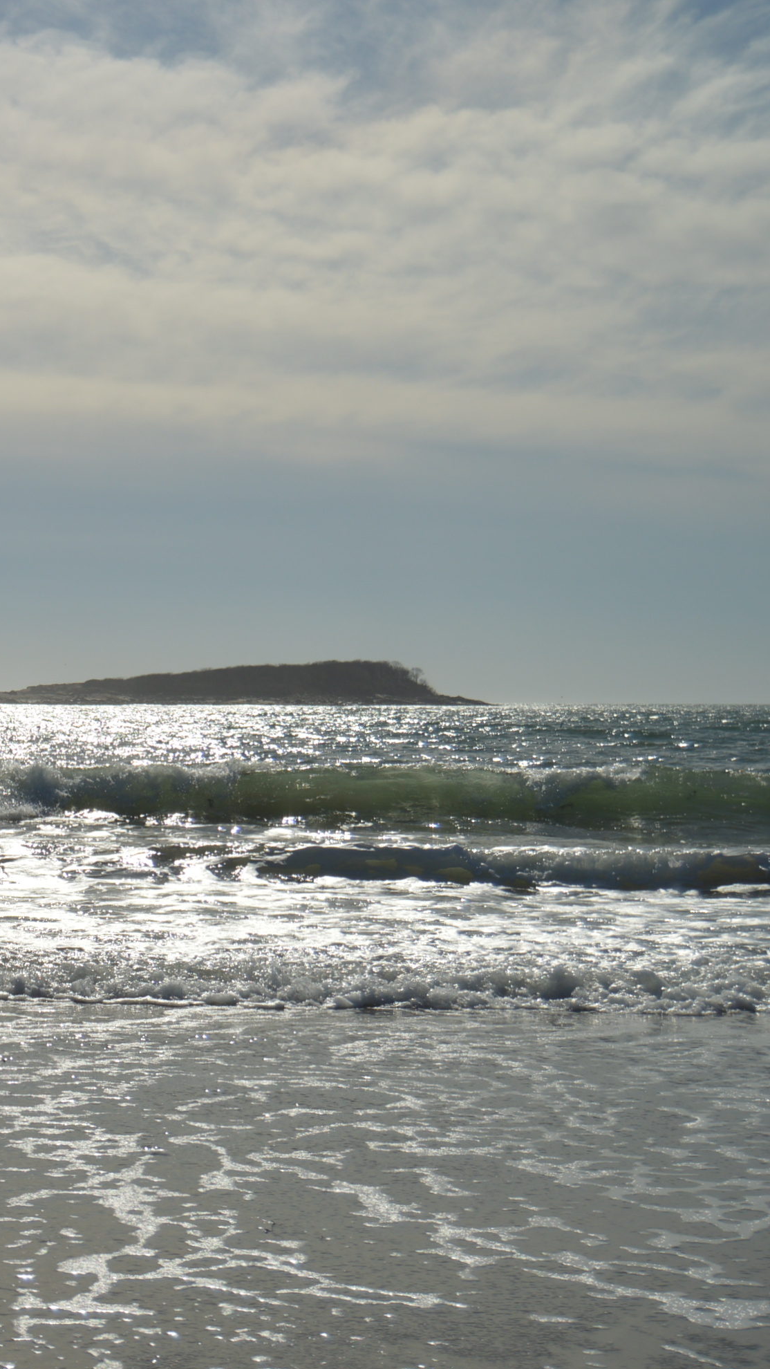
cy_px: 691
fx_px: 2250
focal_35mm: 62
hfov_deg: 18.2
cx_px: -203
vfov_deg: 33.8
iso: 100
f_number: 4.5
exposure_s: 1/4000
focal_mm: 26
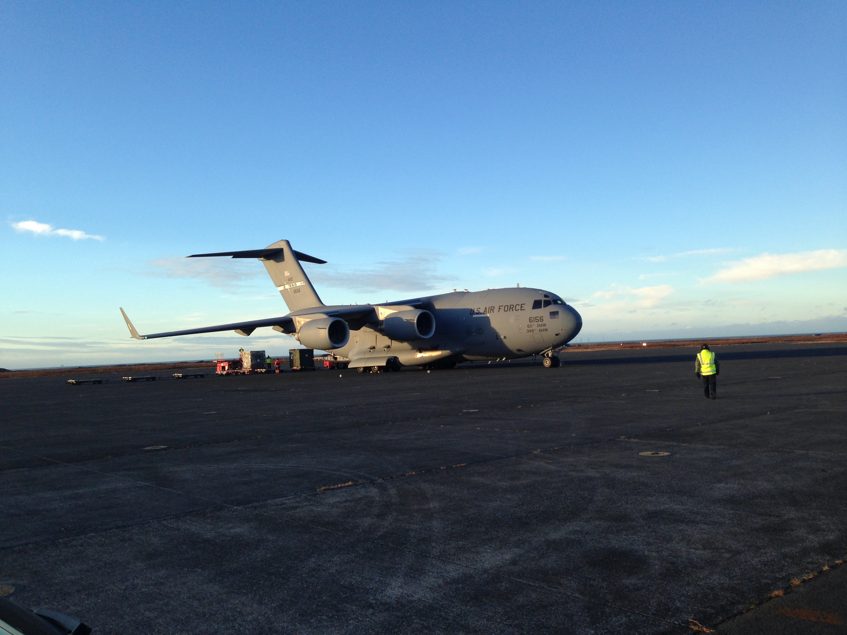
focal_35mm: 33
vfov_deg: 42.9
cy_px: 318
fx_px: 807
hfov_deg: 55.4
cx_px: 424
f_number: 2.4
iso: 50
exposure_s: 1/463
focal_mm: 4.12
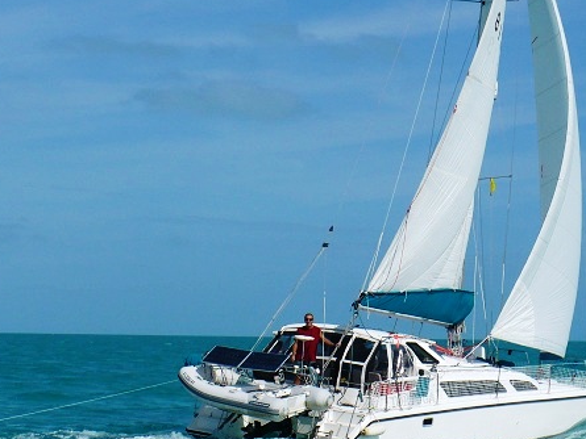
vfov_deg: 12.4
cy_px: 298
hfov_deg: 16.5
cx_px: 338
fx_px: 2015
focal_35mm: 119
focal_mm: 11.4
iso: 100
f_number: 9
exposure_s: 1/500
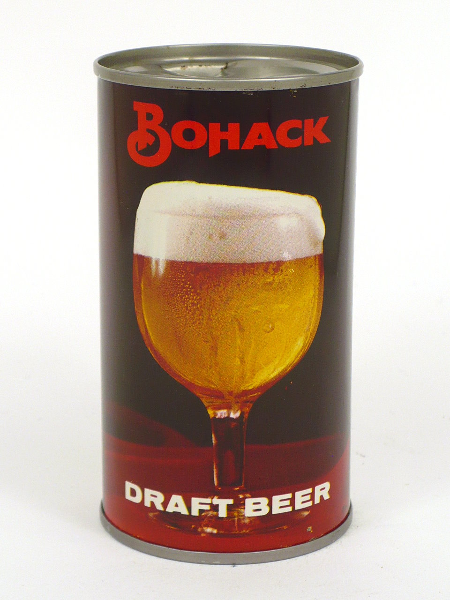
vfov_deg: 19.1
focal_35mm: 103
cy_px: 300
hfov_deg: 14.4
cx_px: 225
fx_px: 1785
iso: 100
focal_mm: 11.4
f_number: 3.2
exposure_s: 1/200
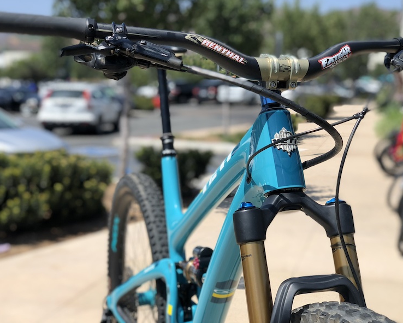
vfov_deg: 27.6
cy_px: 160
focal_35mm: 55
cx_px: 217
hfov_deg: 34.1
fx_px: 656
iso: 16
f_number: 2.4
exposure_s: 1/1000
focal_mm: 6
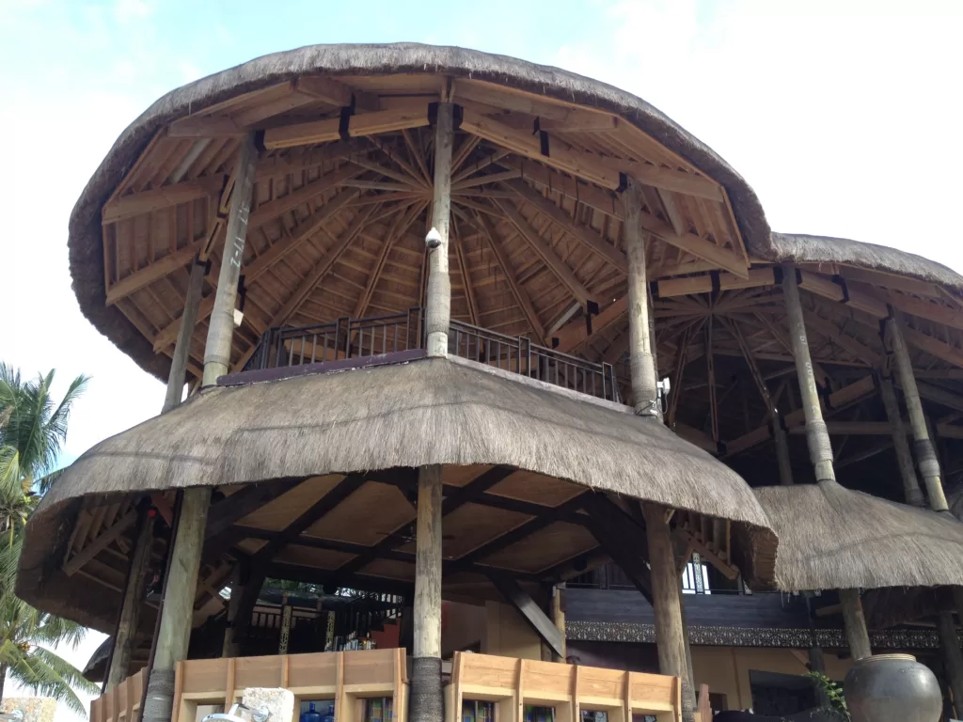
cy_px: 361
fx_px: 974
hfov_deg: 52.6
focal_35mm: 35
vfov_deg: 40.7
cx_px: 482
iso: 50
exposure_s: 1/310
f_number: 2.4
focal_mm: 4.28
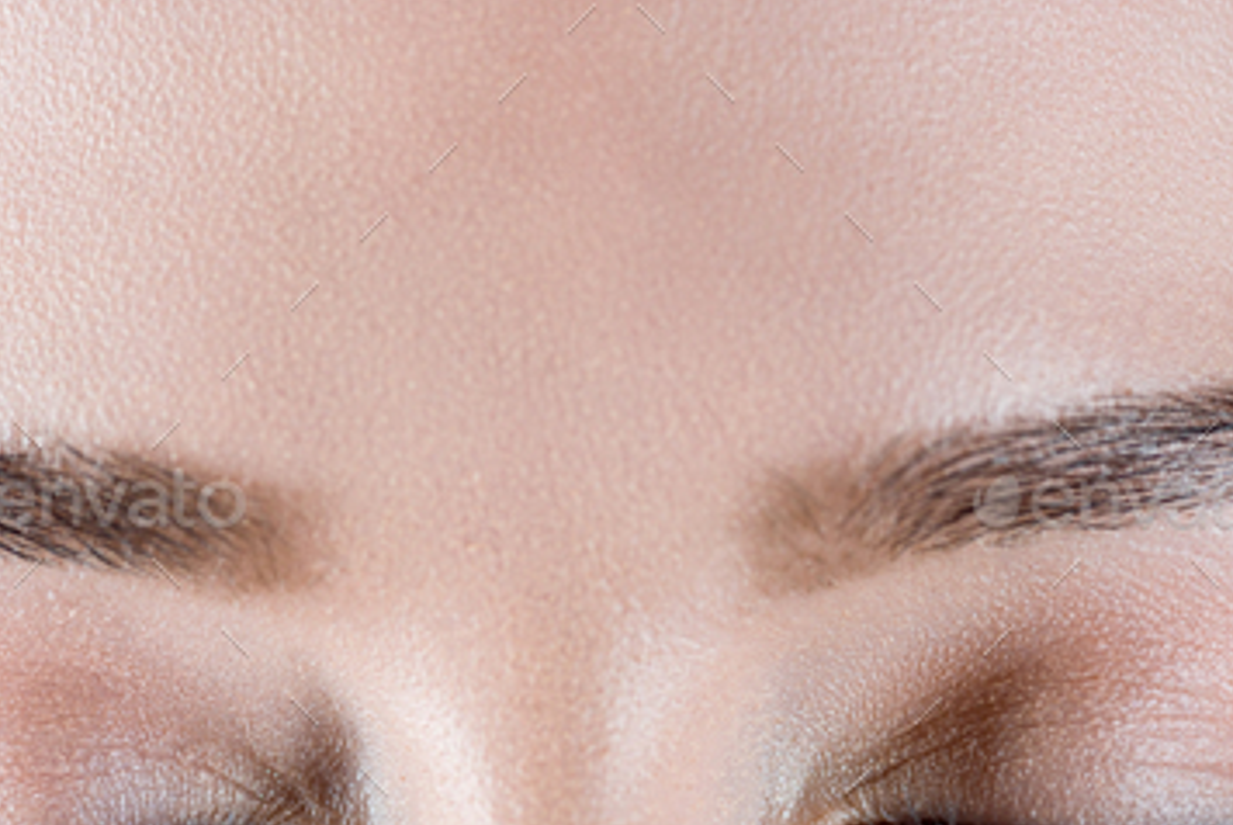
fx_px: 5964
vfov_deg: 7.9
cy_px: 666
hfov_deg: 11.8
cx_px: 599
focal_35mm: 174
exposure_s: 1/160
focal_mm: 105
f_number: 6.3
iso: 100
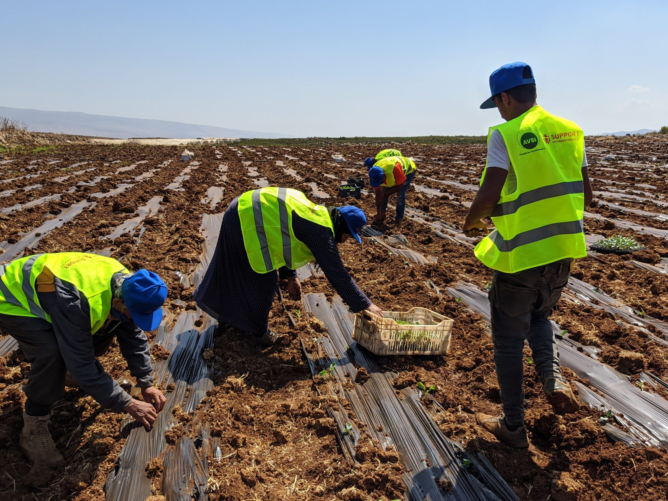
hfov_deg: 65.3
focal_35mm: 27
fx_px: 521
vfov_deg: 51.4
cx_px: 335
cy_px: 249
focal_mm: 3.92
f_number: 1.7
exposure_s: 1/2597
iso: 57
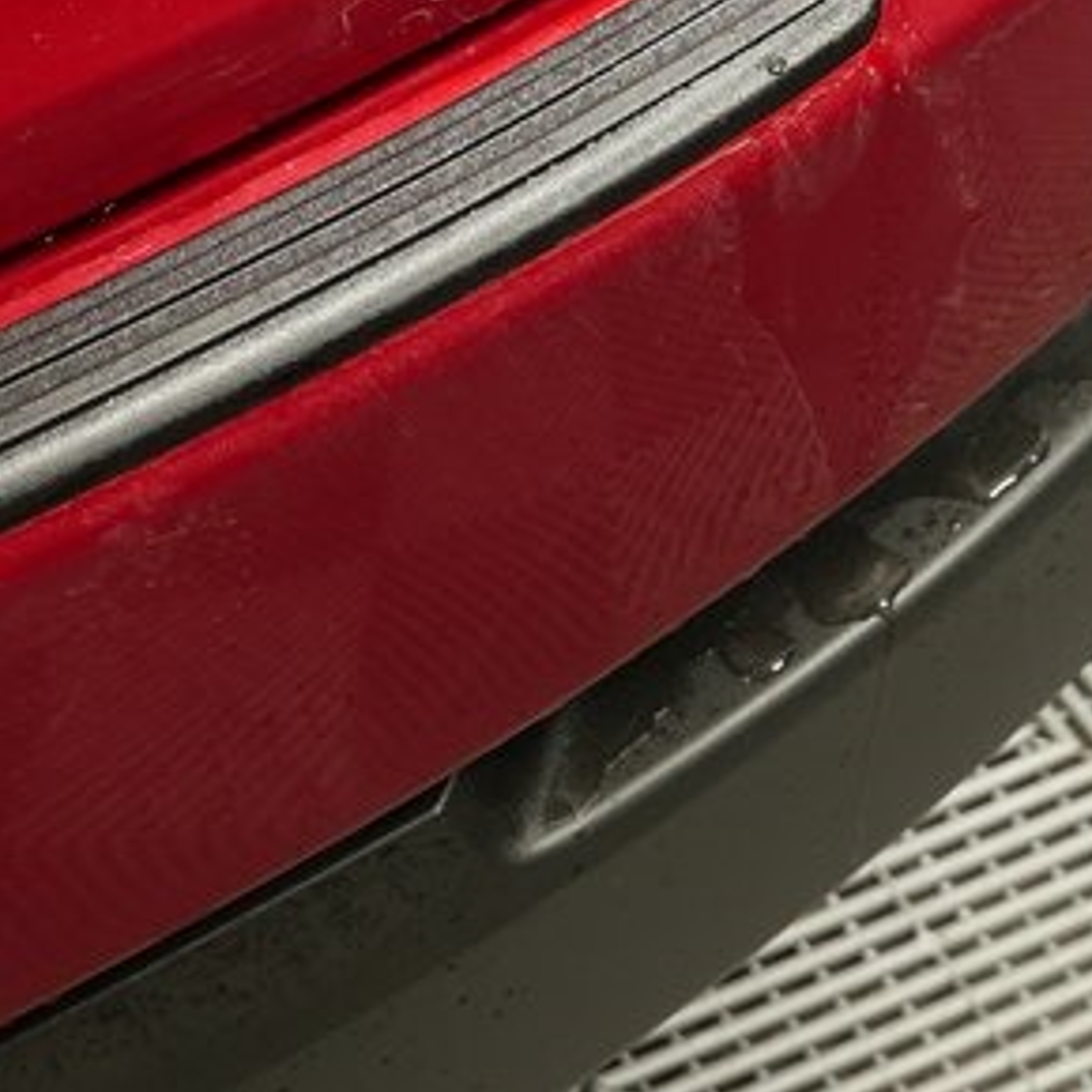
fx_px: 3783
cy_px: -256
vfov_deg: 15.7
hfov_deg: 16.4
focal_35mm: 106
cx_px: 358
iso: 250
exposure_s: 1/200
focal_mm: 17
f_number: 4.5
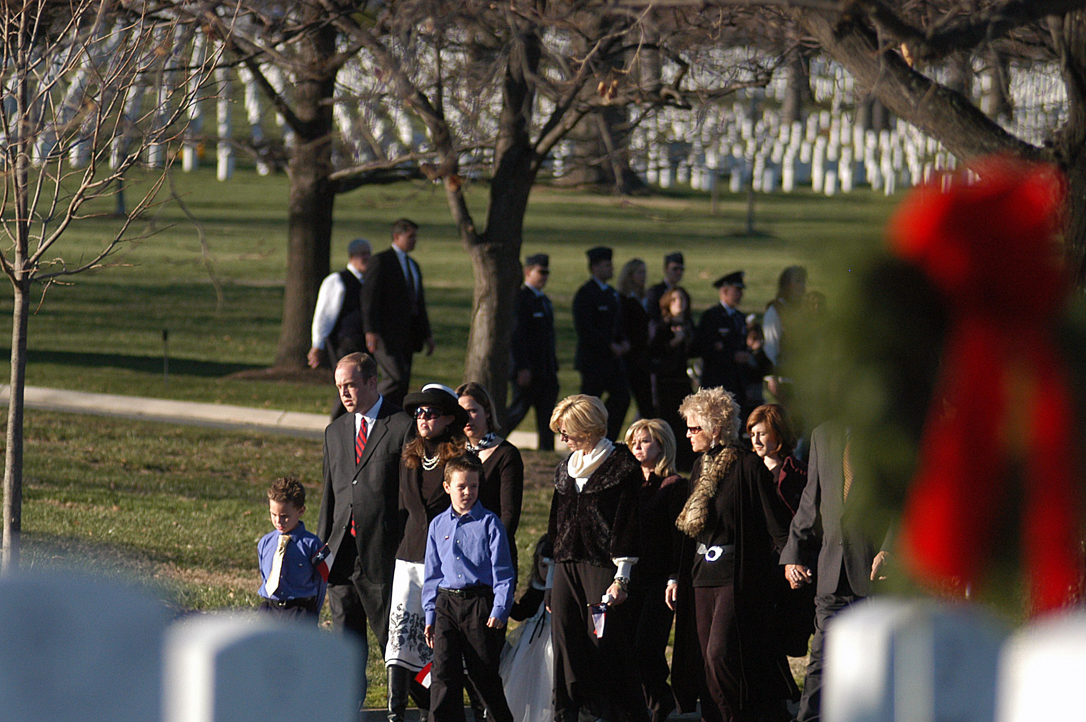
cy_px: 499
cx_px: 473
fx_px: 9123
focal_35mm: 303
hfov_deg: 6.8
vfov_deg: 4.5
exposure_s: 1/4000
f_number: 2.8
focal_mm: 145
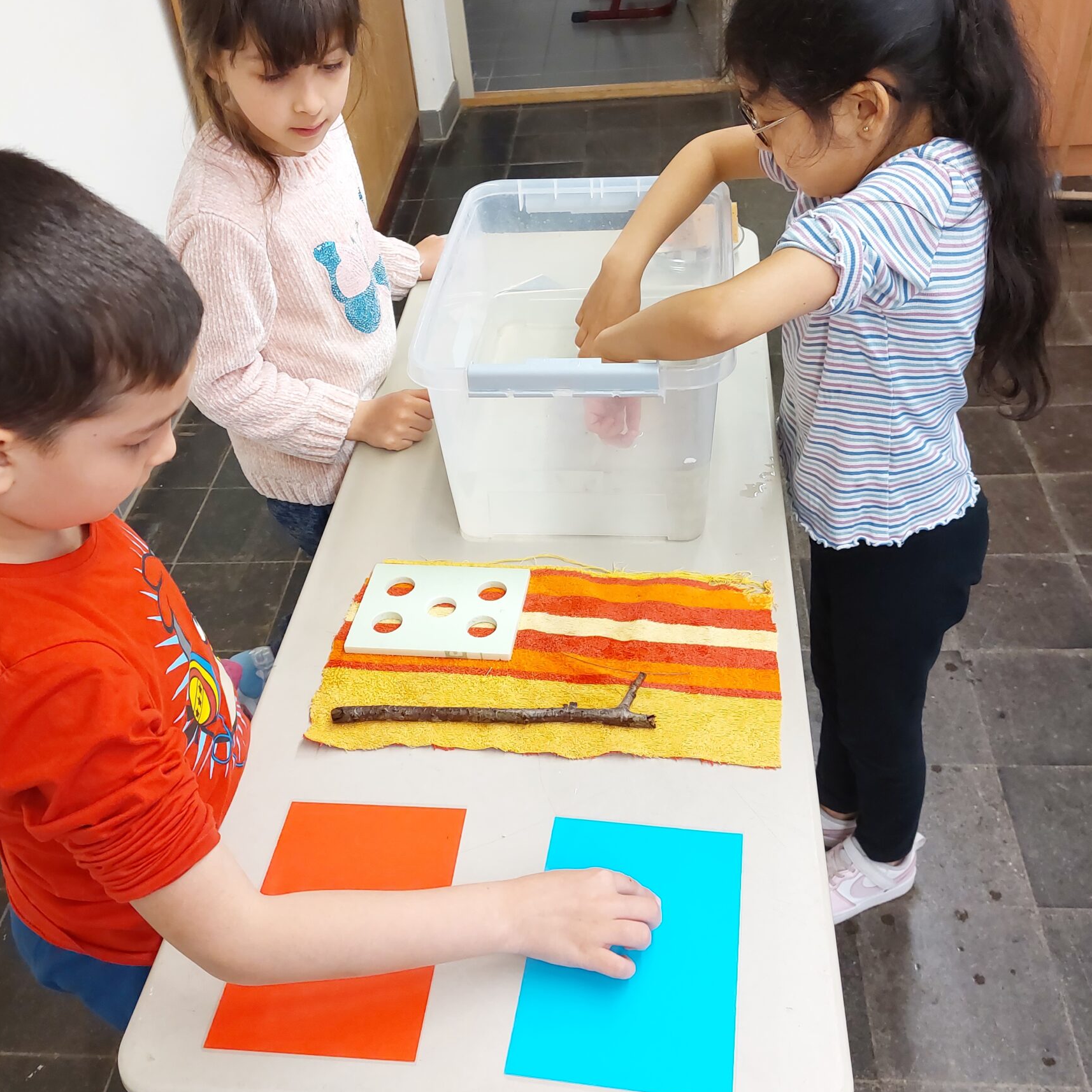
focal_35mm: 33
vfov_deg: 49.7
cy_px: 496
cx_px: 549
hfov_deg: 49.7
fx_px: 1178
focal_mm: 5.23
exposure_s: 1/100
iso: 250
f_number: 1.8
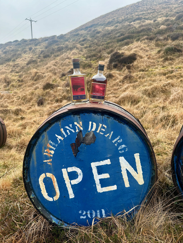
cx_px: 92
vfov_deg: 71.6
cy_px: 122
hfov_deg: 56.8
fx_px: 169
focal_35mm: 24
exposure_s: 1/241
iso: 64
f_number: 1.78
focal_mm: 6.86
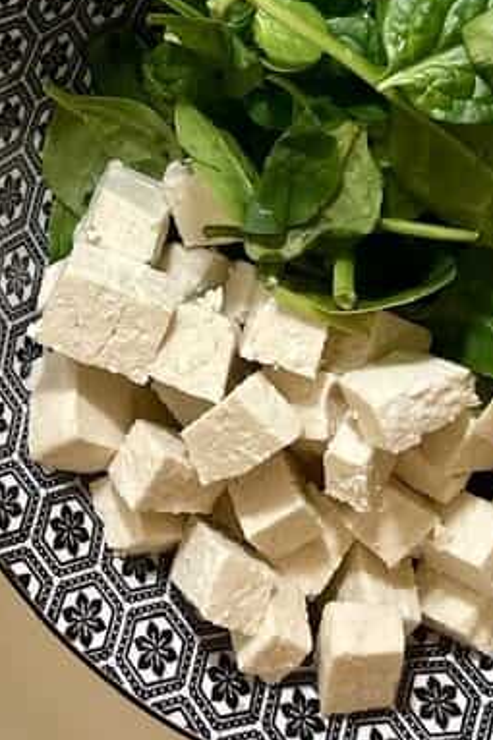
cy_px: -184
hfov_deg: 15.4
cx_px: -4
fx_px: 1789
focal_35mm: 87
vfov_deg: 21.5
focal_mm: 5.1
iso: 125
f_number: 1.6
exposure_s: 1/120
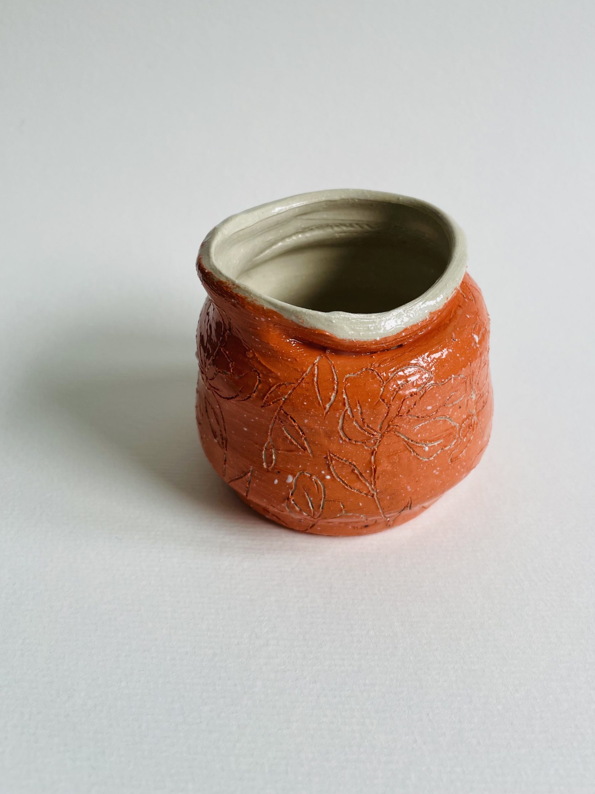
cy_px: 336
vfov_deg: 59.7
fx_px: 688
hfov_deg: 46.6
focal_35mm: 30
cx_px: 342
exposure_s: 1/121
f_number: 1.6
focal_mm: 4.2
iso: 40
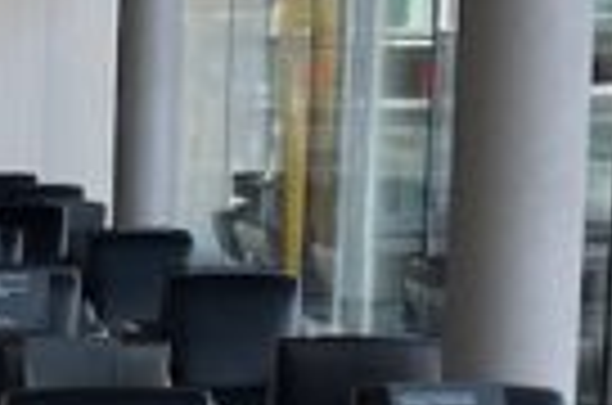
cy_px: 711
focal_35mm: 204
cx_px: -315
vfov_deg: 6.6
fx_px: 3460
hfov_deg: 9.8
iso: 32
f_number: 1.6
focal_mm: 5.1
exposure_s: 1/103
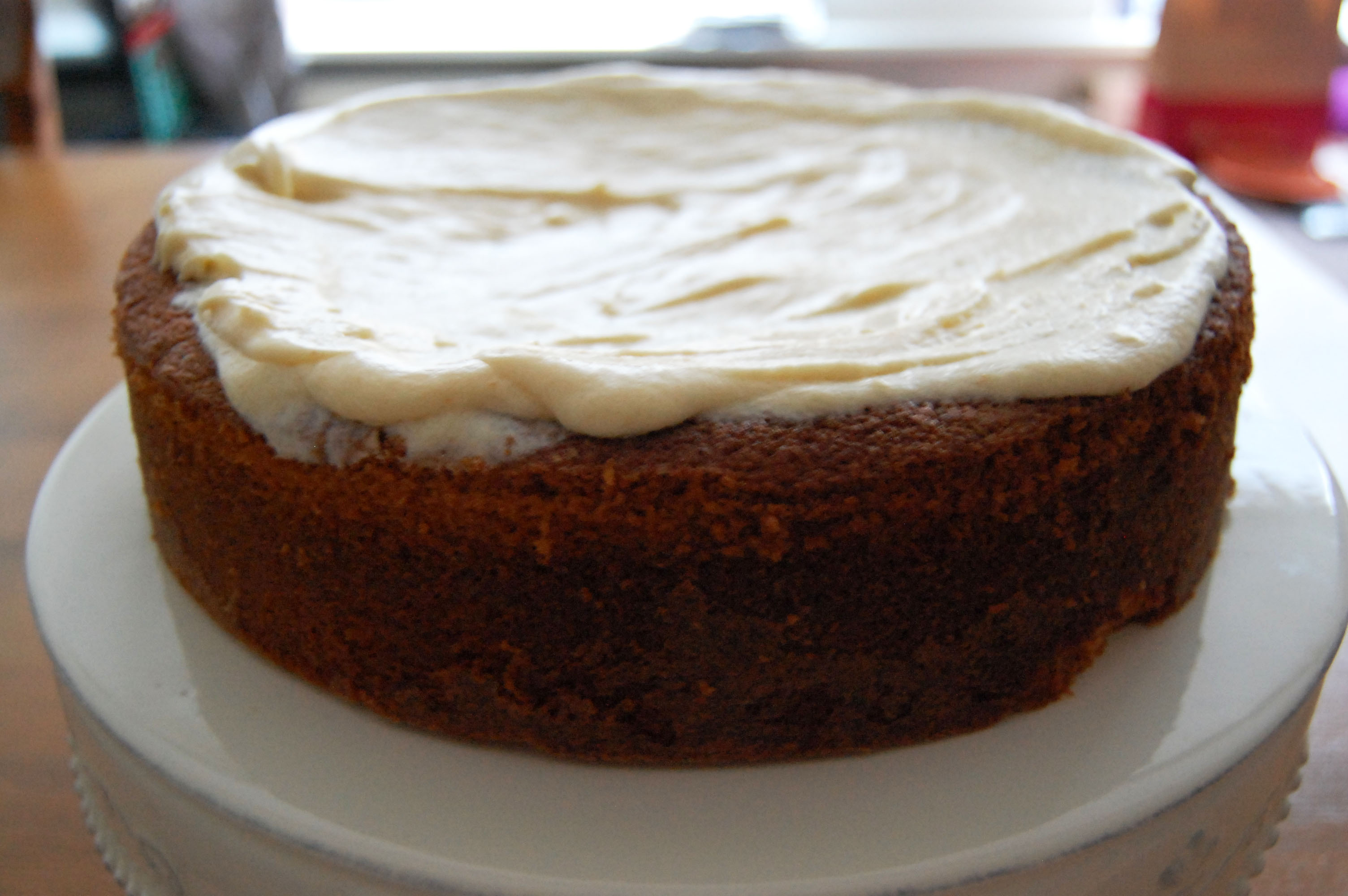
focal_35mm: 34
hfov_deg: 55.1
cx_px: 674
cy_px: 448
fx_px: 1291
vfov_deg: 38.3
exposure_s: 1/5
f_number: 3.8
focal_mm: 23
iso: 1600
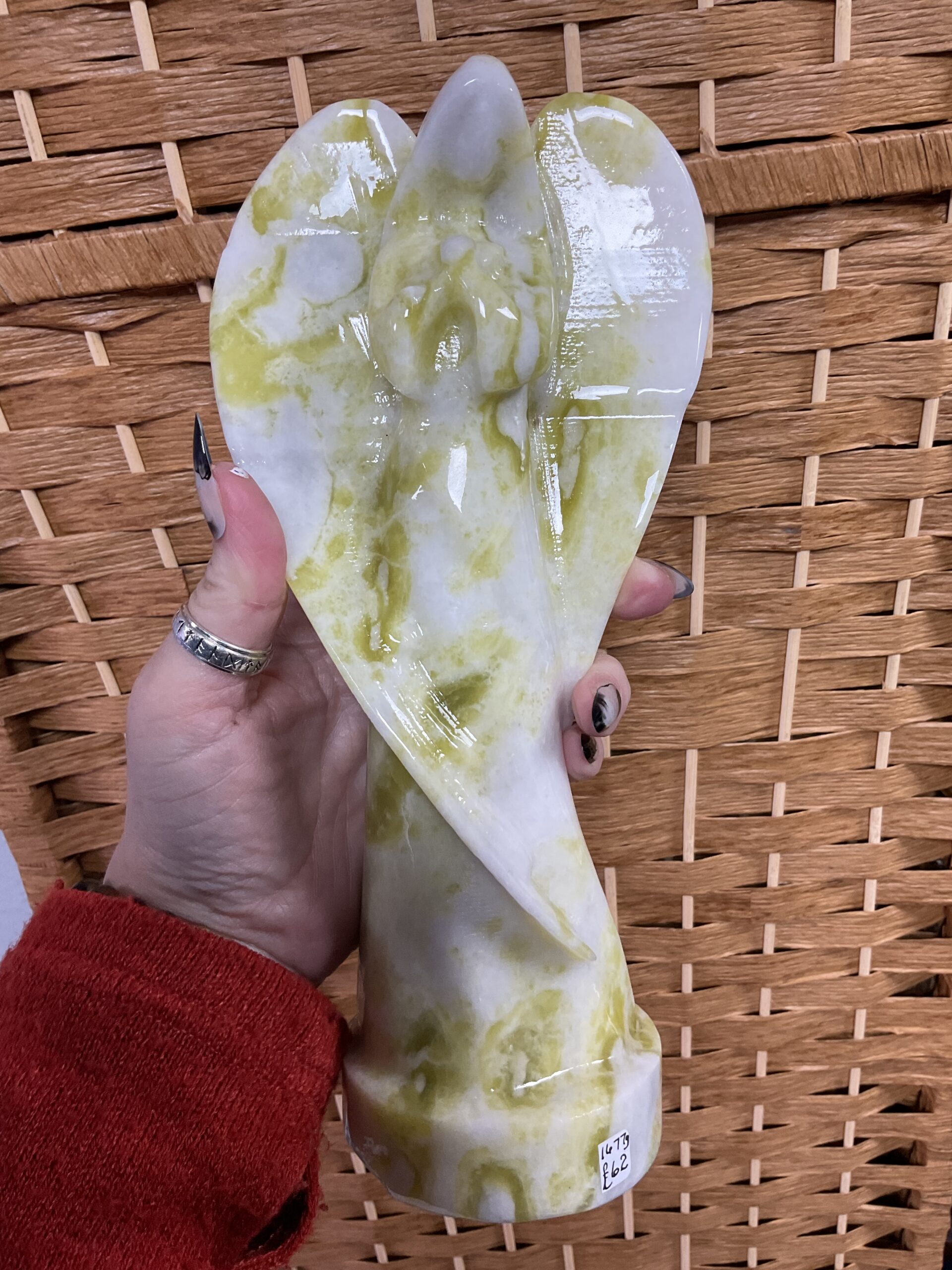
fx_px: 1063
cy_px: 635
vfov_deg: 61.7
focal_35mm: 29
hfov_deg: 48.2
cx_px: 476
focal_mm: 3
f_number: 1.8
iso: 50
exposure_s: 1/50
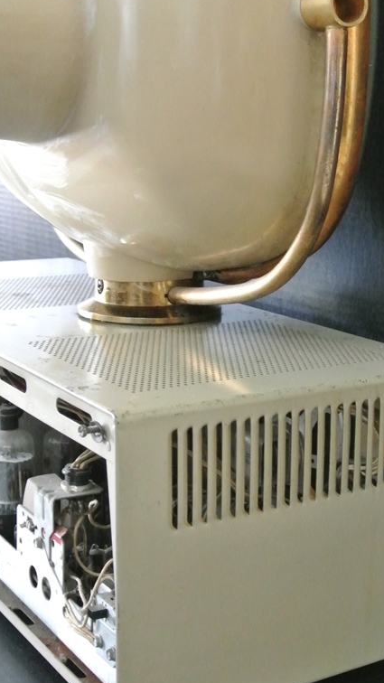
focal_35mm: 61
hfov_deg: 19.7
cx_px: 255
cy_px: 352
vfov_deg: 34.4
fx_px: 1105
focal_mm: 16.3
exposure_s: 1/15
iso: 3200
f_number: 4.2
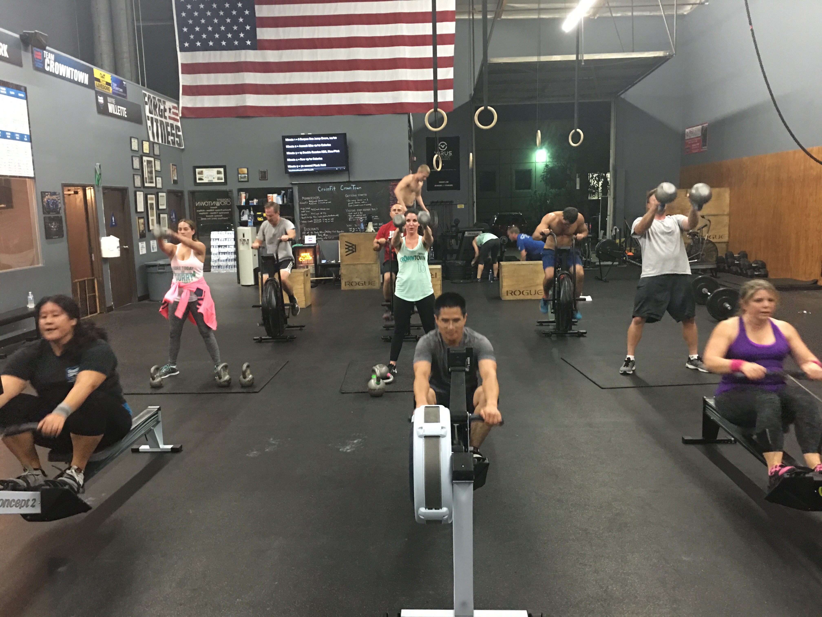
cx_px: 411
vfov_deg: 48.2
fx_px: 689
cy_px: 308
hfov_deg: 61.7
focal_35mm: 29
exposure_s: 1/4
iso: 64
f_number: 2.2
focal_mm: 4.15
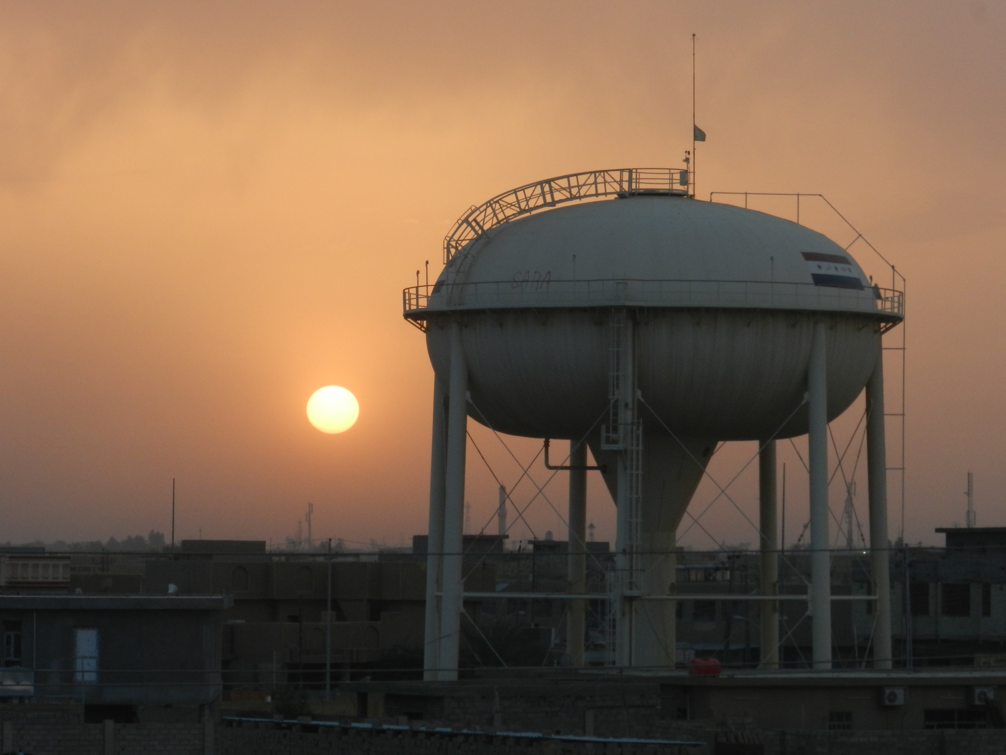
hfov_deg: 10.4
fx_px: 5551
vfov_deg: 7.8
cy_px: 378
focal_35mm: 191
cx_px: 503
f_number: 8
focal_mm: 34
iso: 320
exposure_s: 1/60
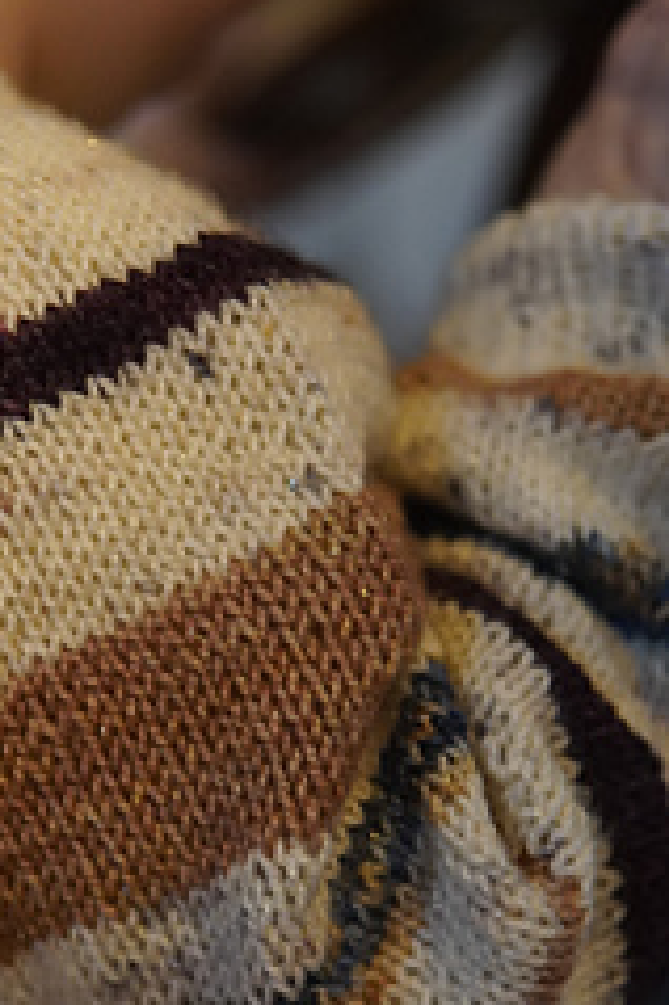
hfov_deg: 14.4
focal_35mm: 94
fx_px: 2624
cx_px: 120
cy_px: 656
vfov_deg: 21.6
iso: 2000
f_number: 2
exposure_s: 1/160
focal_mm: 30
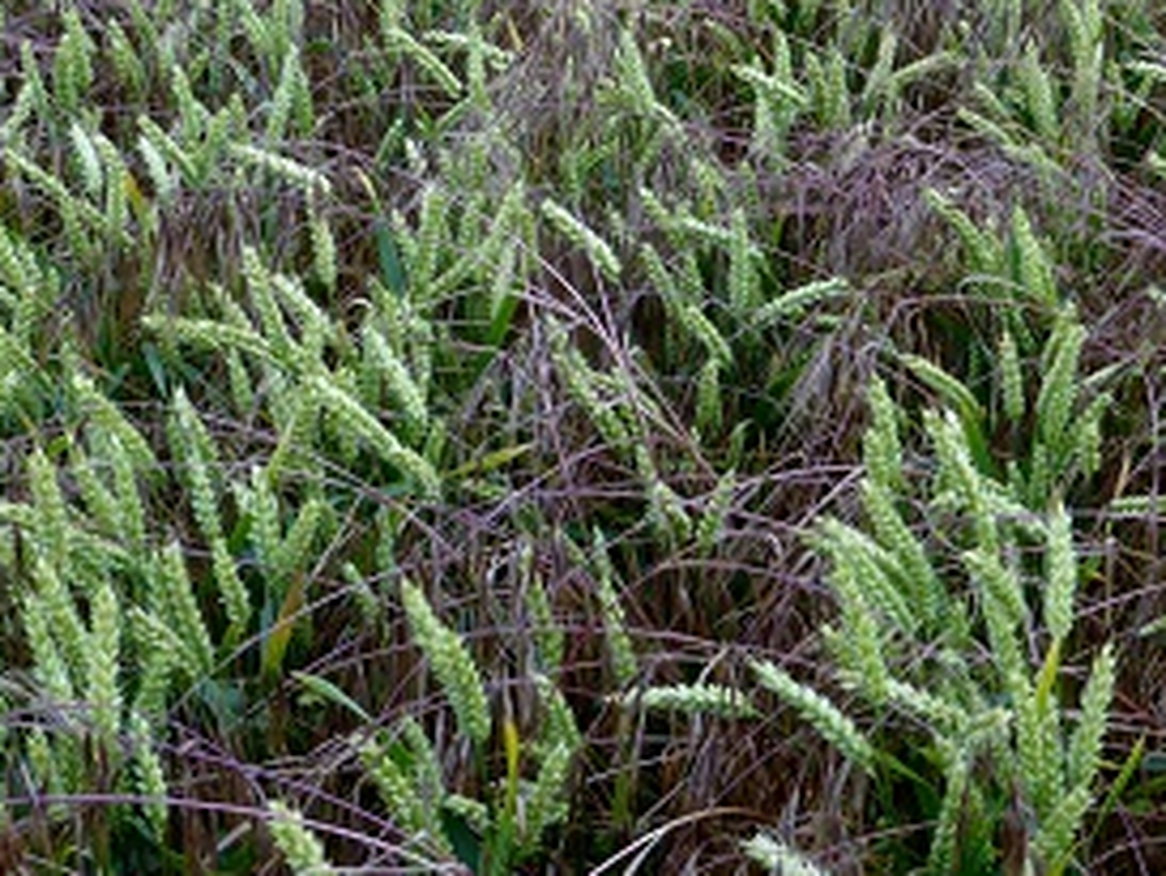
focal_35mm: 75
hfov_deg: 26.0
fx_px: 2527
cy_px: 169
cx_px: 671
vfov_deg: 19.4
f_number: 3.9
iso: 100
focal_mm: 7.4
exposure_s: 1/400
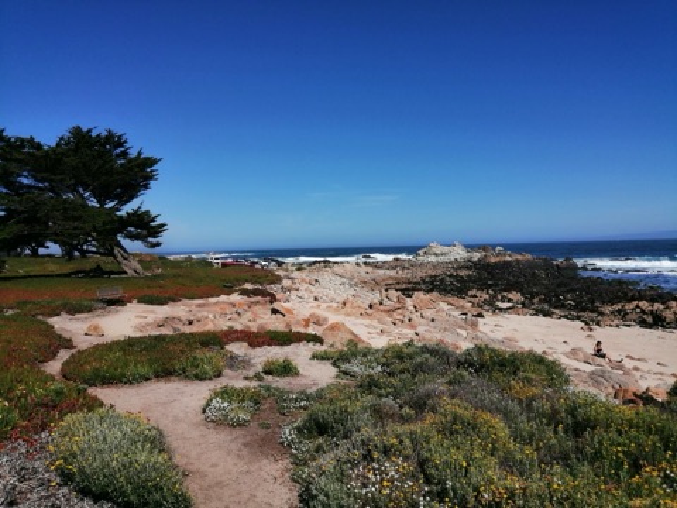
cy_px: 254
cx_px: 338
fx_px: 508
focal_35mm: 26
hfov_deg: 67.3
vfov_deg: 53.1
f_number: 1.8
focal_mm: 3.62
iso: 50
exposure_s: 1/3067
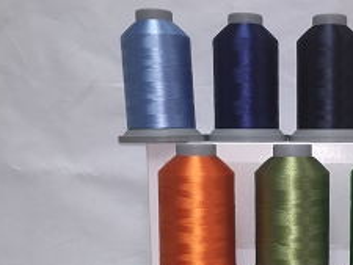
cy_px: 239
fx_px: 592
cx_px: 311
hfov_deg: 31.8
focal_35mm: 58
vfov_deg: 24.5
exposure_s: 1/71
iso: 32
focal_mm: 4.15
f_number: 2.2
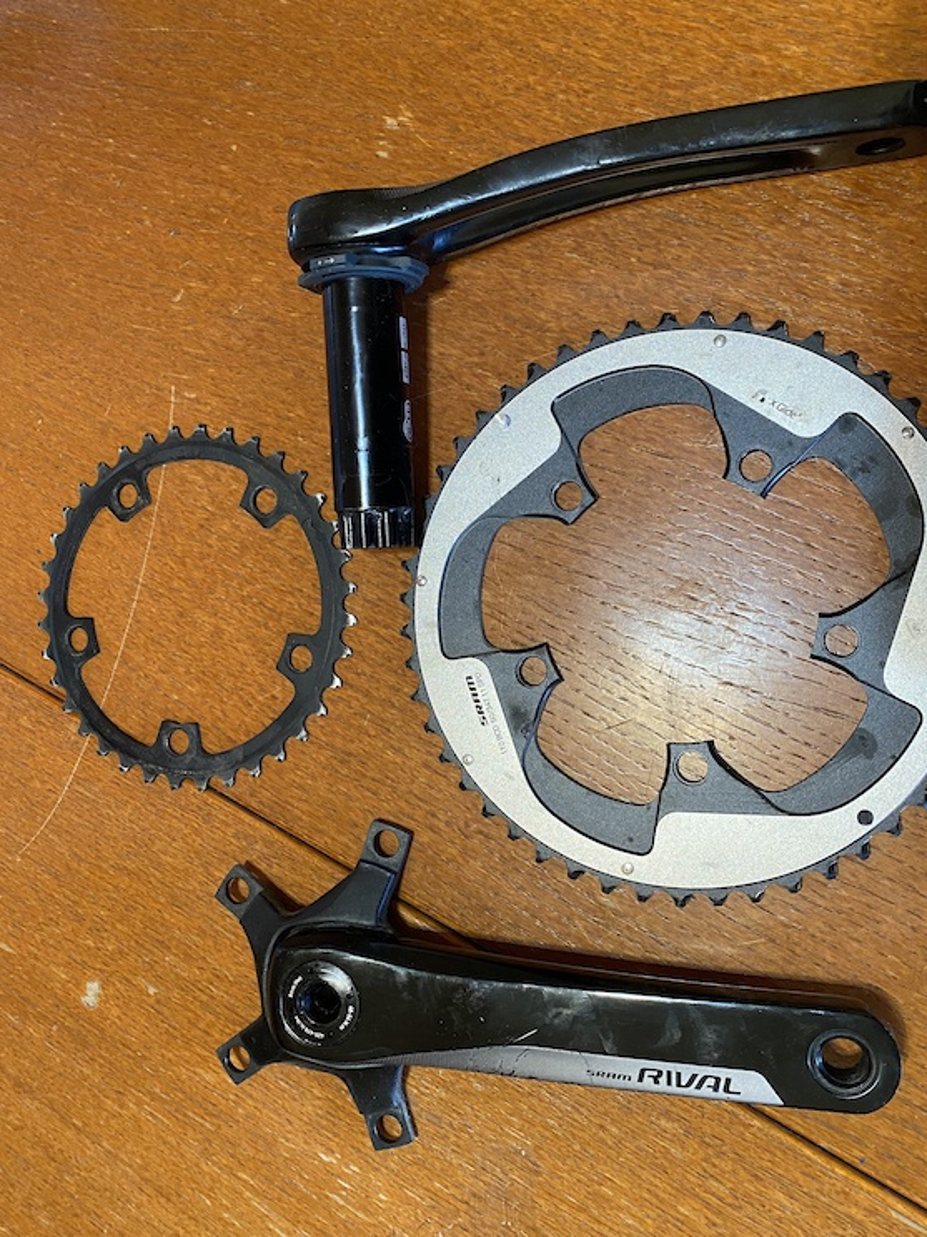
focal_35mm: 28
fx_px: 1000
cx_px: 469
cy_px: 619
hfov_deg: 49.7
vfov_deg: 63.5
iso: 320
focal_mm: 4.25
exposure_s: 1/60
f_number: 1.8
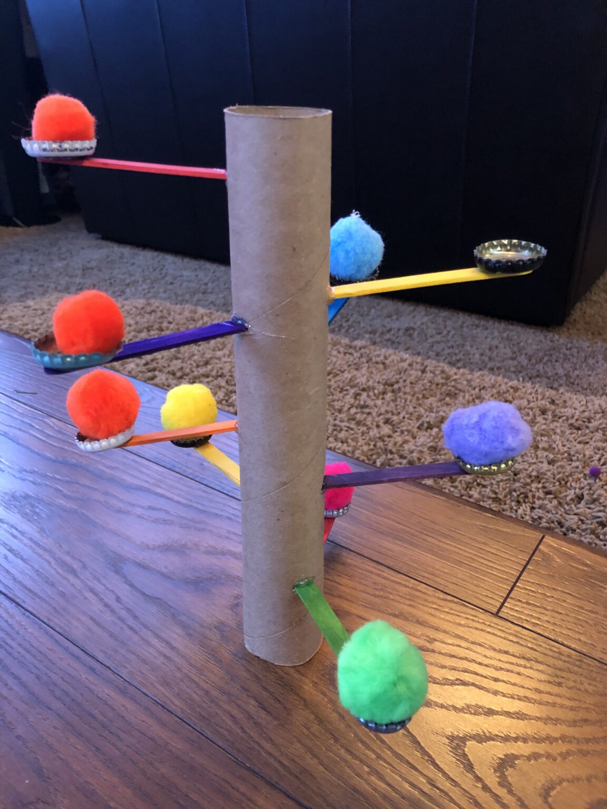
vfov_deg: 63.4
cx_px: 304
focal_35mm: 28
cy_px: 404
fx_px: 655
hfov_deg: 49.7
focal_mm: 3.99
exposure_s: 1/4
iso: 100
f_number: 1.8
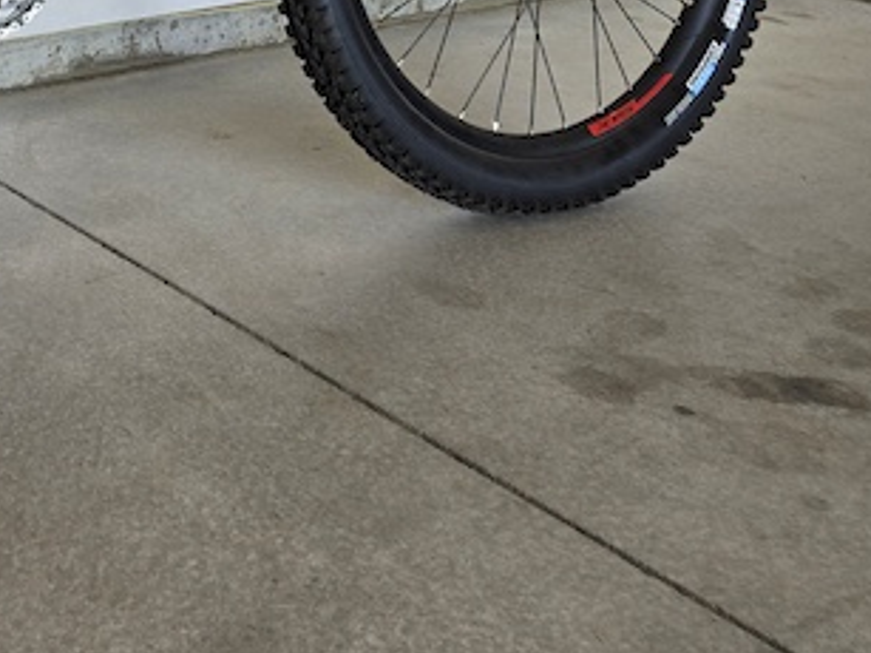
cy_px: -159
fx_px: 1509
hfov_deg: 28.6
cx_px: -133
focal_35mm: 60
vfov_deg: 22.3
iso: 50
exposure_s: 1/120
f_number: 1.8
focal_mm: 5.4
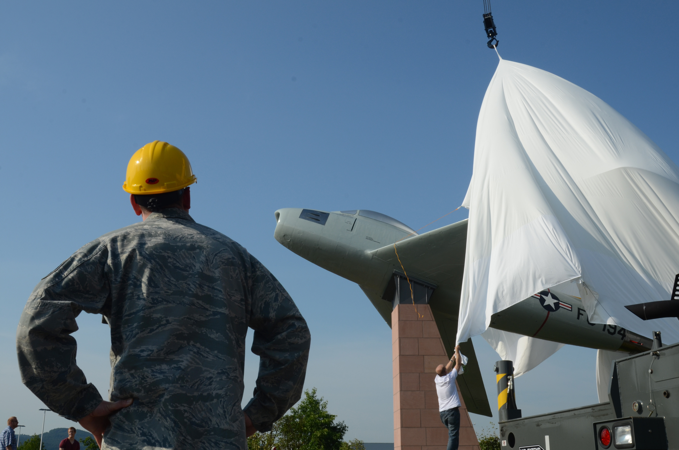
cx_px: 340
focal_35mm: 36
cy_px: 225
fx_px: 678
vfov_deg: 36.7
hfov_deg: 53.2
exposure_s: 1/200
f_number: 18
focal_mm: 24
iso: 200
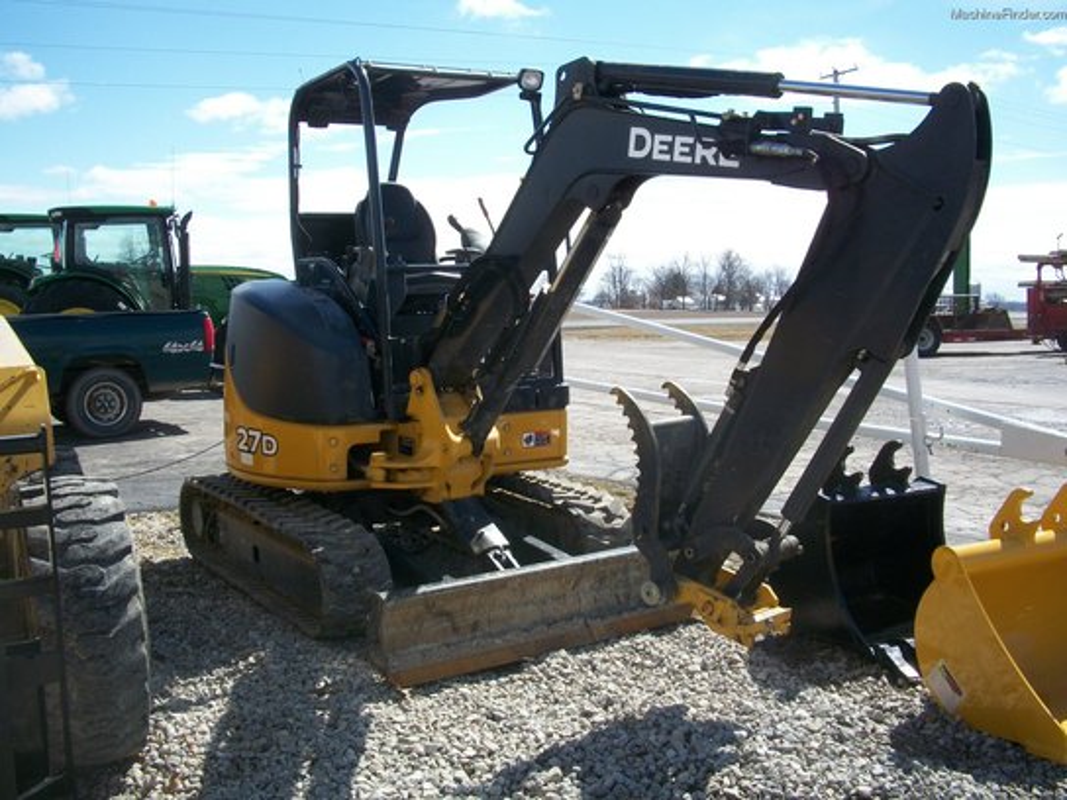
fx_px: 1079
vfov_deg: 40.7
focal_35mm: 35
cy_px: 400
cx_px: 534
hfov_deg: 52.6
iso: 80
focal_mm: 6.3
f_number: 5.6
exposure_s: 1/250
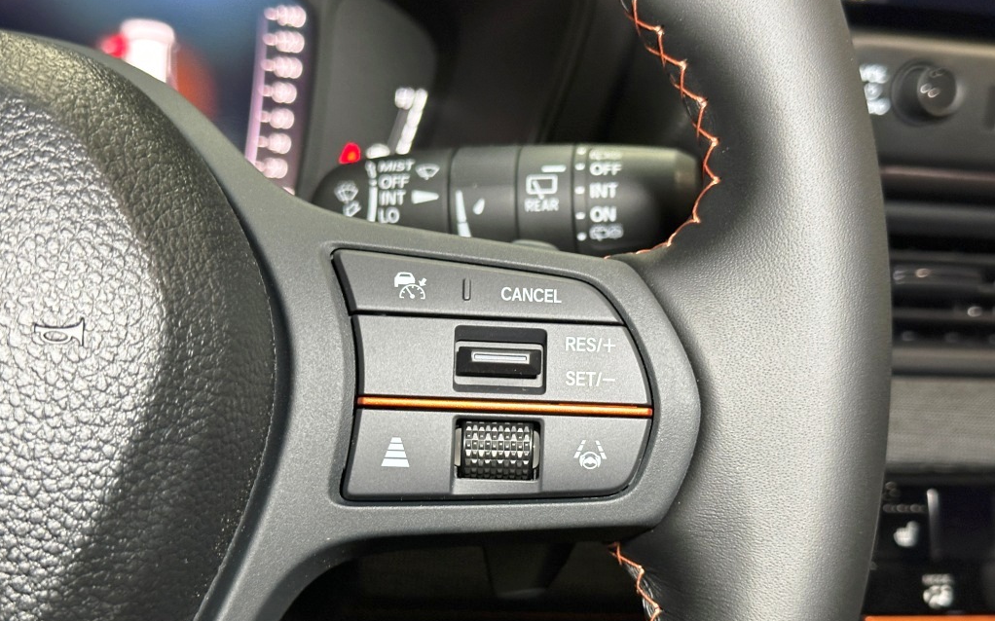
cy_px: 371
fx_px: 1383
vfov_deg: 25.3
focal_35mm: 51
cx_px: 498
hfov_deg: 39.6
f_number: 1.78
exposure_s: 1/40
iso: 400
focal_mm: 6.86
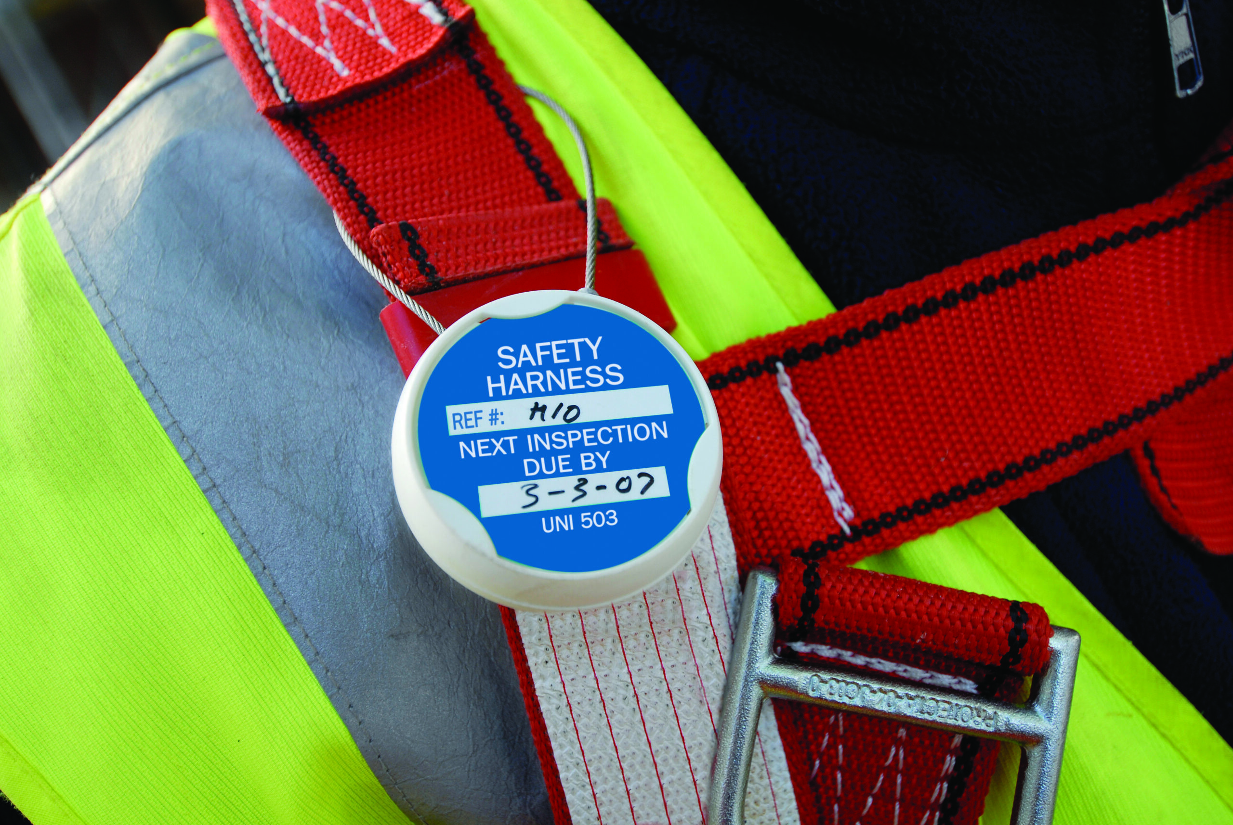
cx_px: 616
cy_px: 412
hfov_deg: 53.1
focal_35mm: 36
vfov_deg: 37.0
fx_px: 1235
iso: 160
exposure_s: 1/90
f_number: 4.5
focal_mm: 24
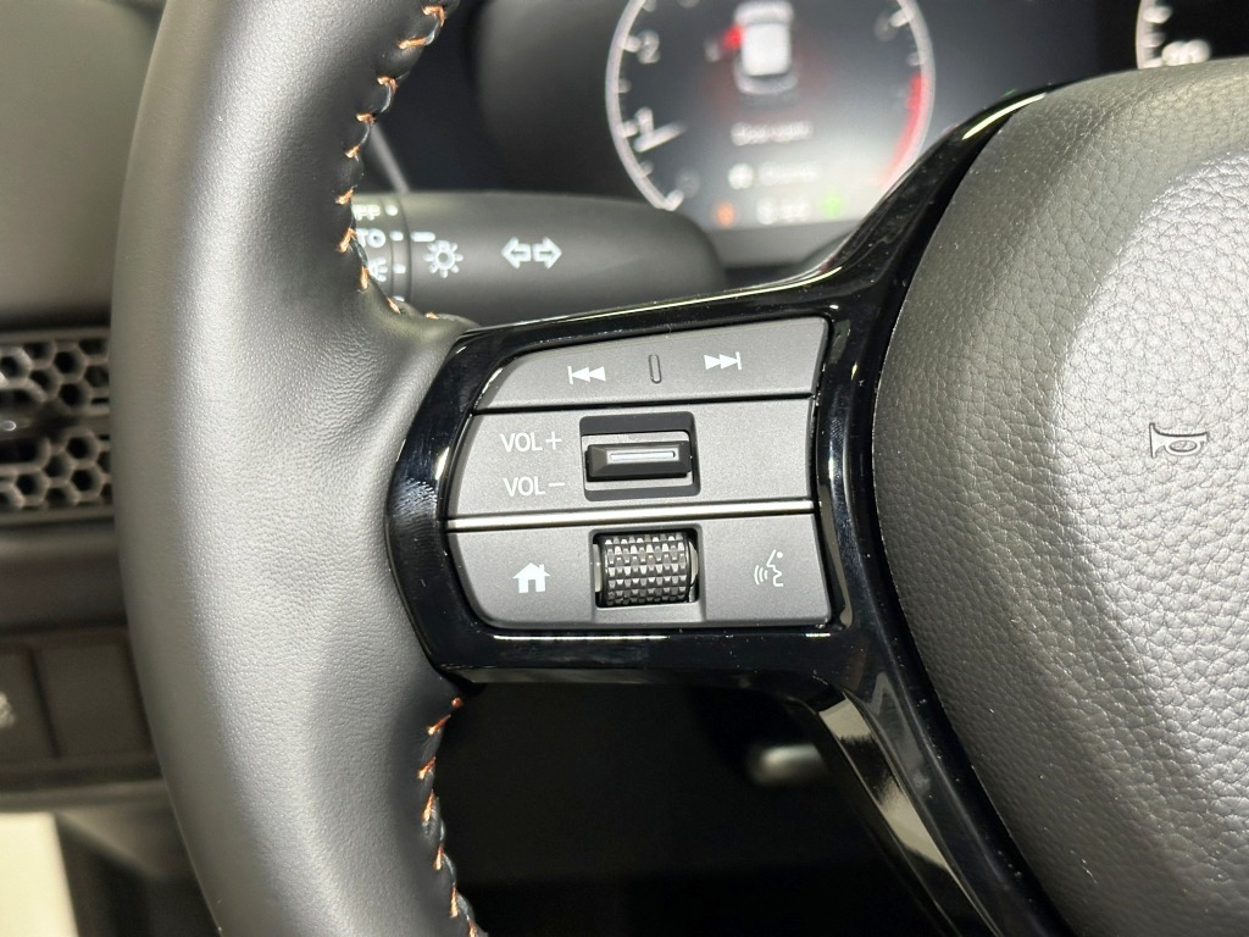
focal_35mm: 48
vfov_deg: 30.3
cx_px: 624
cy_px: 468
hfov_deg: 39.7
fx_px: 1732
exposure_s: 1/40
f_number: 1.78
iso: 400
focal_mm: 6.86
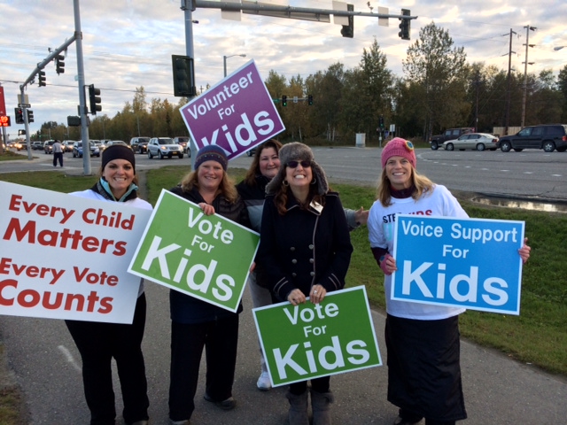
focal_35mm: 30
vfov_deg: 46.8
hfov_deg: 60.0
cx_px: 284
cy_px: 212
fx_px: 491
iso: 32
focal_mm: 4.12
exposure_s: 1/451
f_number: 2.2
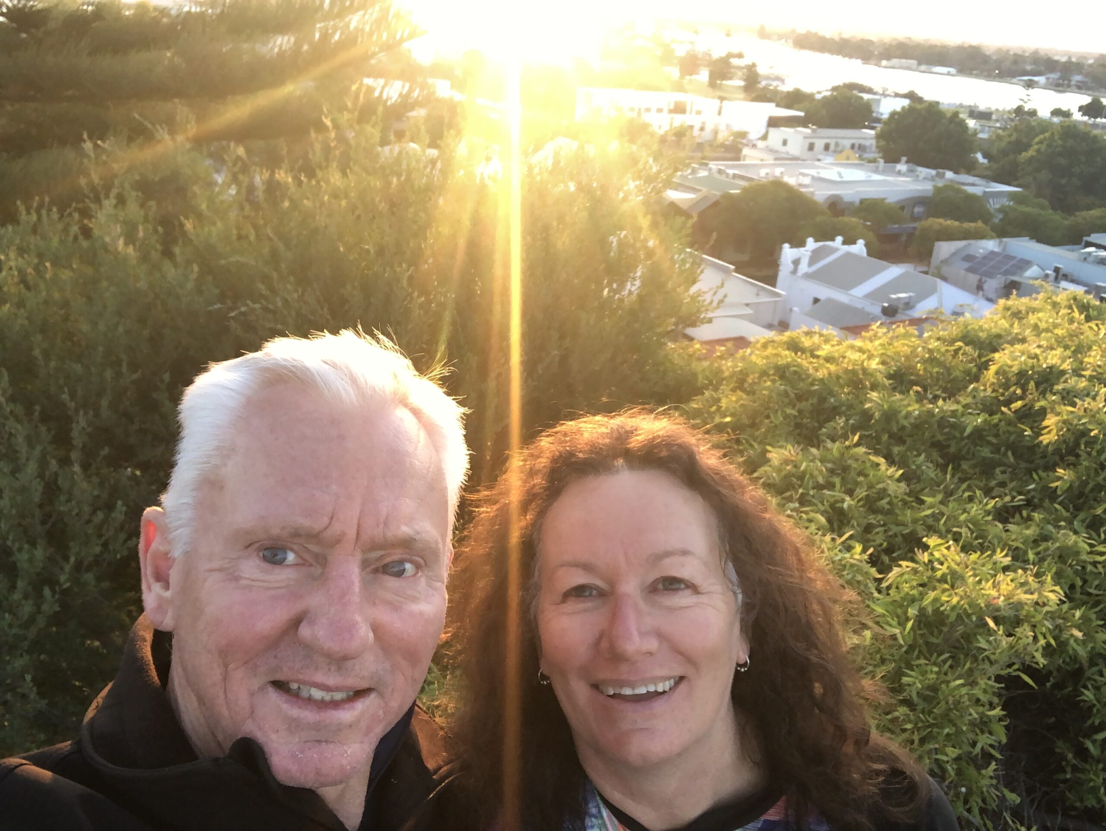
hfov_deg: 56.8
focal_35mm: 32
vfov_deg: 44.2
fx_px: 1023
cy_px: 416
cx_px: 553
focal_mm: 2.87
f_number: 2.2
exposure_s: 1/120
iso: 80
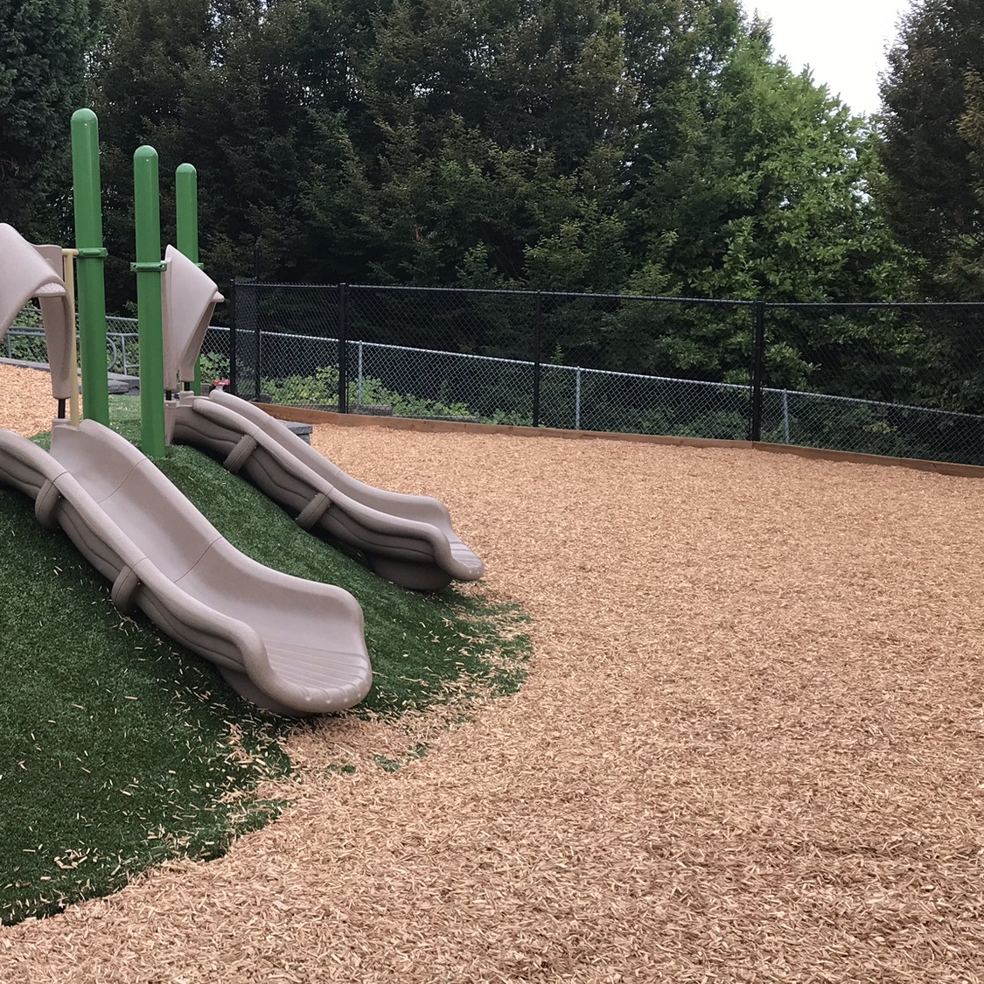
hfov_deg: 37.6
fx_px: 1415
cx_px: 270
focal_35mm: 44
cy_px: 485
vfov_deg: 38.3
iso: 20
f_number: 1.8
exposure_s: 1/329
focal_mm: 3.99
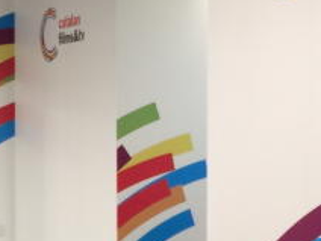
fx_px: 1576
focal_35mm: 170
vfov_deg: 8.6
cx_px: 73
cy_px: 288
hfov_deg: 11.6
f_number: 2.2
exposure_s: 1/33
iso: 40
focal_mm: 4.15
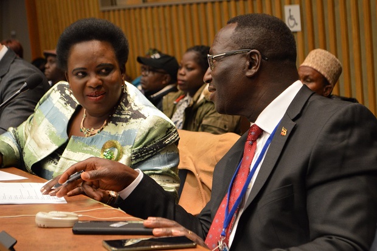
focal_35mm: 82
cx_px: 188
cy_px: 126
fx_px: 863
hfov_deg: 24.6
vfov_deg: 16.5
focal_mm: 55
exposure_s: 1/40
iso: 1600
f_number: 5.6
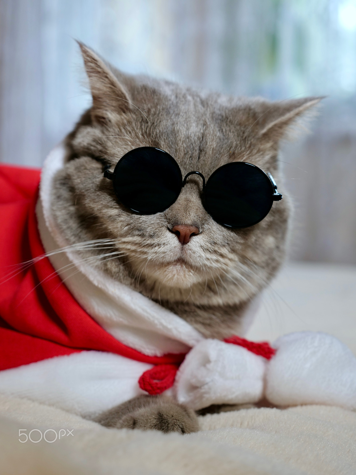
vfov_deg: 36.8
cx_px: 178
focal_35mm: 52
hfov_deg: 28.0
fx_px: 713
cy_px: 238
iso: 200
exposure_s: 1/60
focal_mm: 26
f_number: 2.8
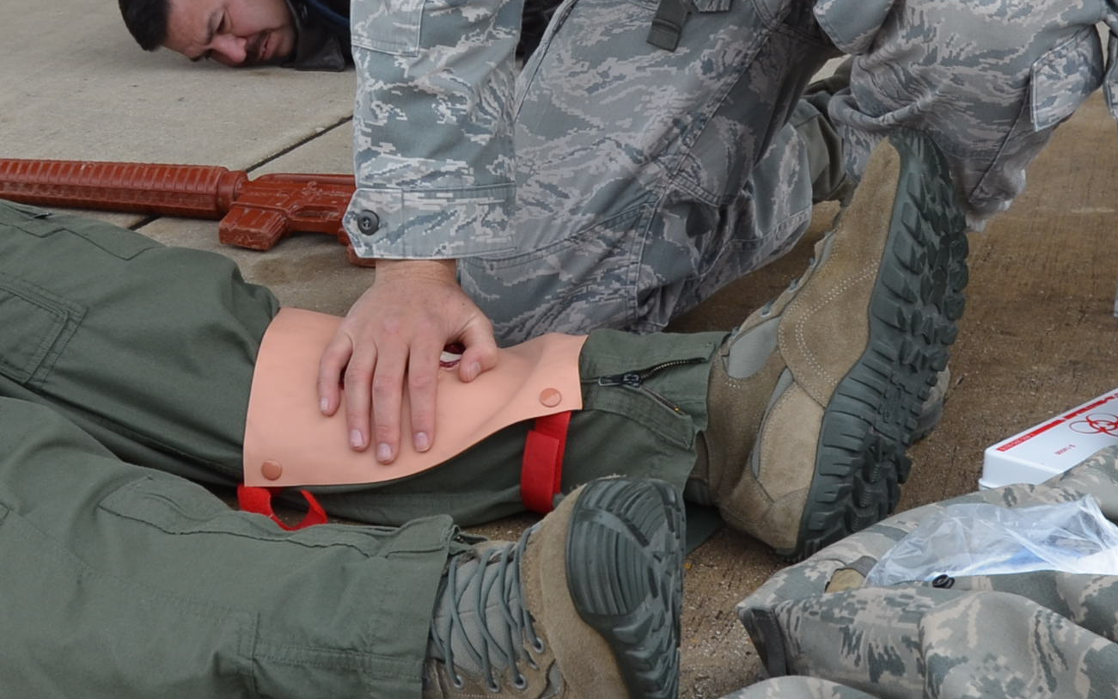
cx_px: 474
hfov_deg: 26.4
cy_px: -9
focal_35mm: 78
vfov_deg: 16.4
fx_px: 2376
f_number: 6.3
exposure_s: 1/160
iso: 200
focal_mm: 18
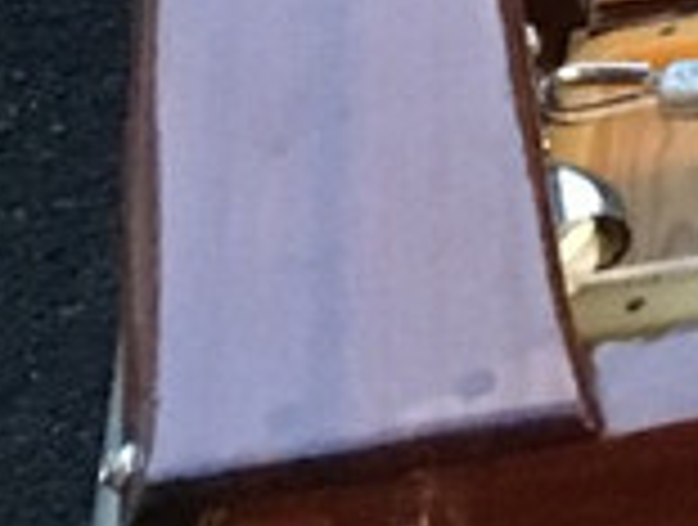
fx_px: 4022
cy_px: -697
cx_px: 2006
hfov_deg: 8.5
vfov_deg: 7.1
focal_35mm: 199
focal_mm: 4.15
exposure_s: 1/15
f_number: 2.2
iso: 320
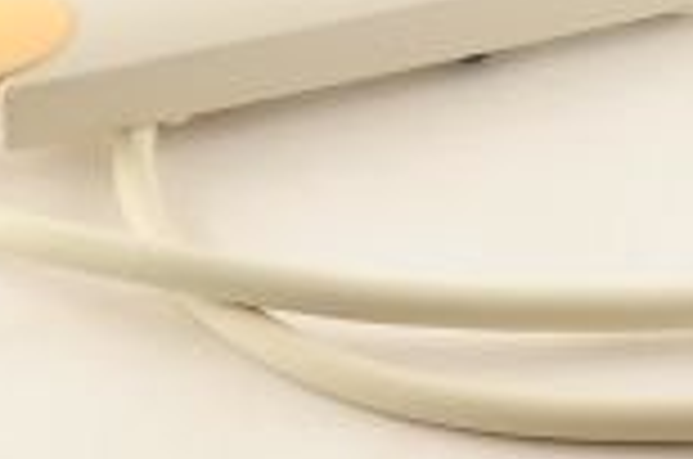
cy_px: -290
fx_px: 3746
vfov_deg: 6.9
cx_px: 608
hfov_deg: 10.5
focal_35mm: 195
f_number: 14
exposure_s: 1/160
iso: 1600
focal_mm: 50
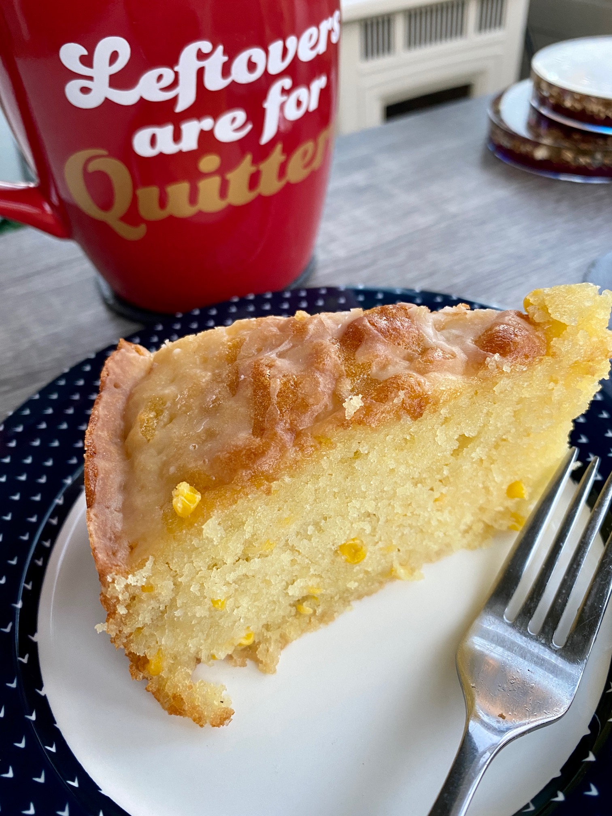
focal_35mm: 26
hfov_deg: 53.1
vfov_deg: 67.3
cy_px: 408
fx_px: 613
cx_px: 306
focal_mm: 4.25
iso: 160
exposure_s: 1/60
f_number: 1.8
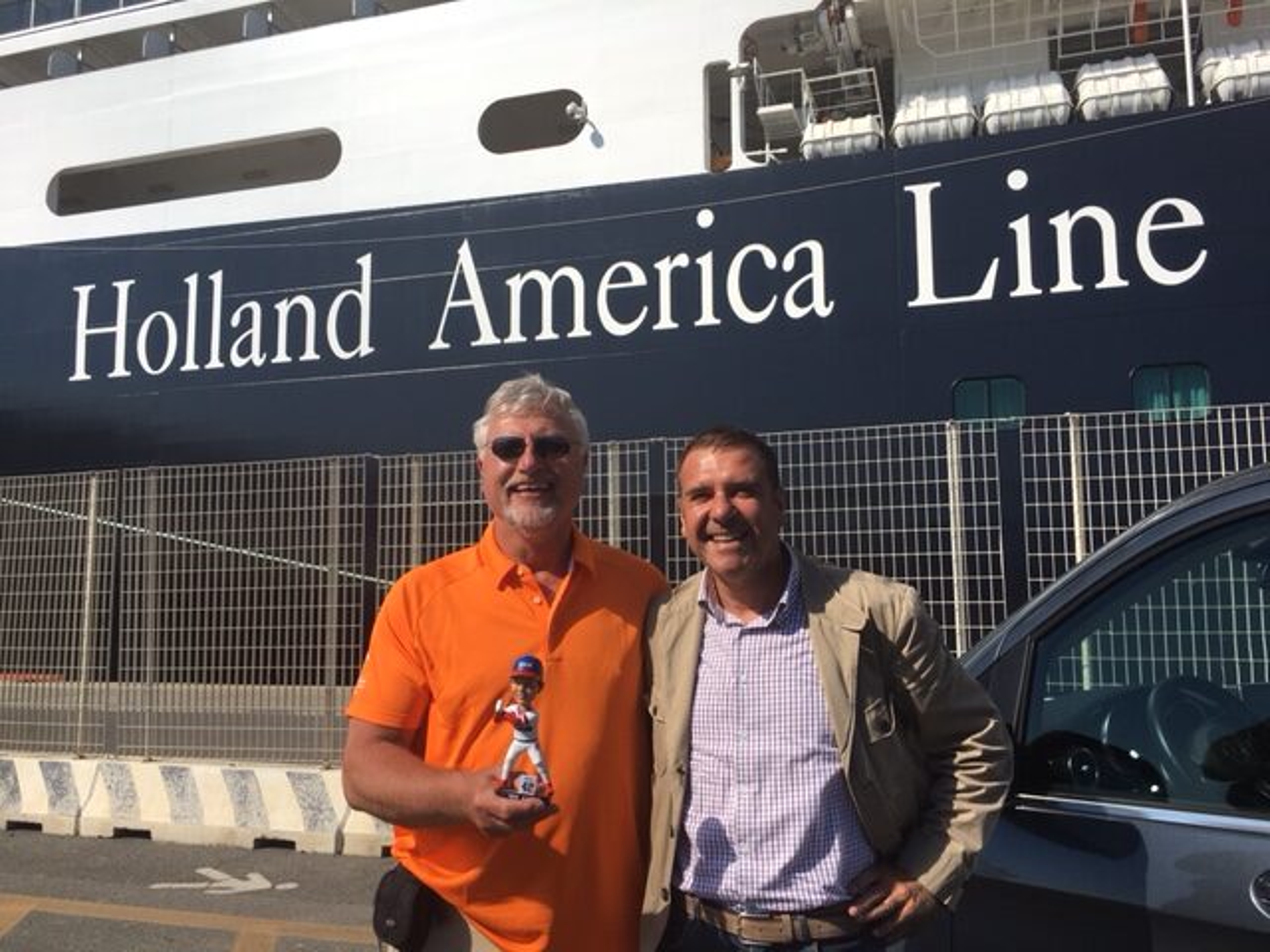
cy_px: 476
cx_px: 635
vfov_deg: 48.2
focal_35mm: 29
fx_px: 1064
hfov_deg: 61.7
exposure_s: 1/1876
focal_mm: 4.15
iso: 25
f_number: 2.2
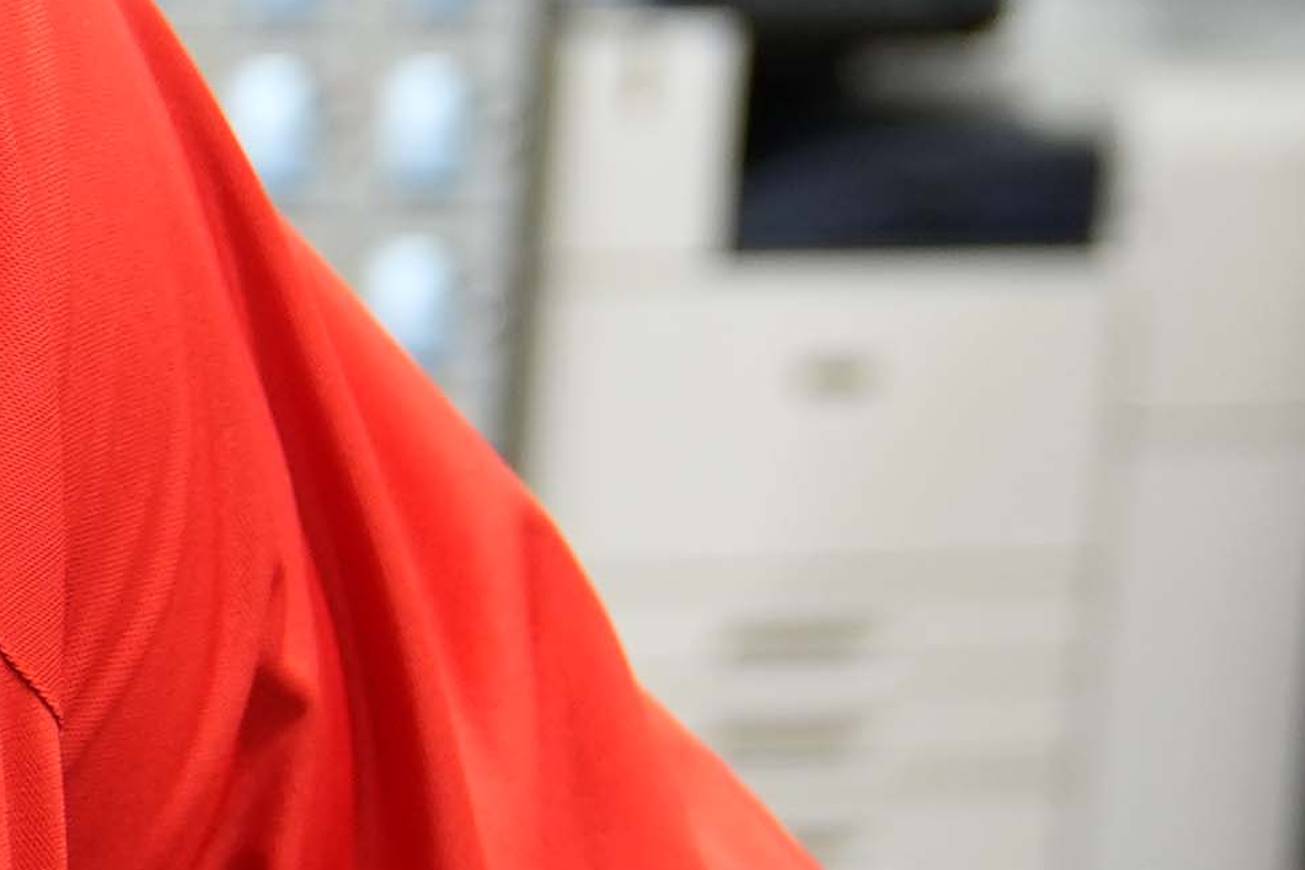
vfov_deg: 5.9
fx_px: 8337
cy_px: 1425
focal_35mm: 230
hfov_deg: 7.8
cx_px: -2490
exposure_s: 1/40
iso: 400
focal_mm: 32
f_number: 2.8
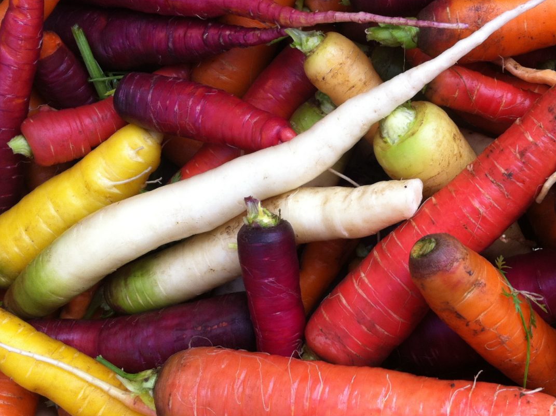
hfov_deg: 38.6
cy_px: 217
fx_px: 786
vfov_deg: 29.6
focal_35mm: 49
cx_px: 356
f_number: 2.8
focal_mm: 3.85
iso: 80
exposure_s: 1/172
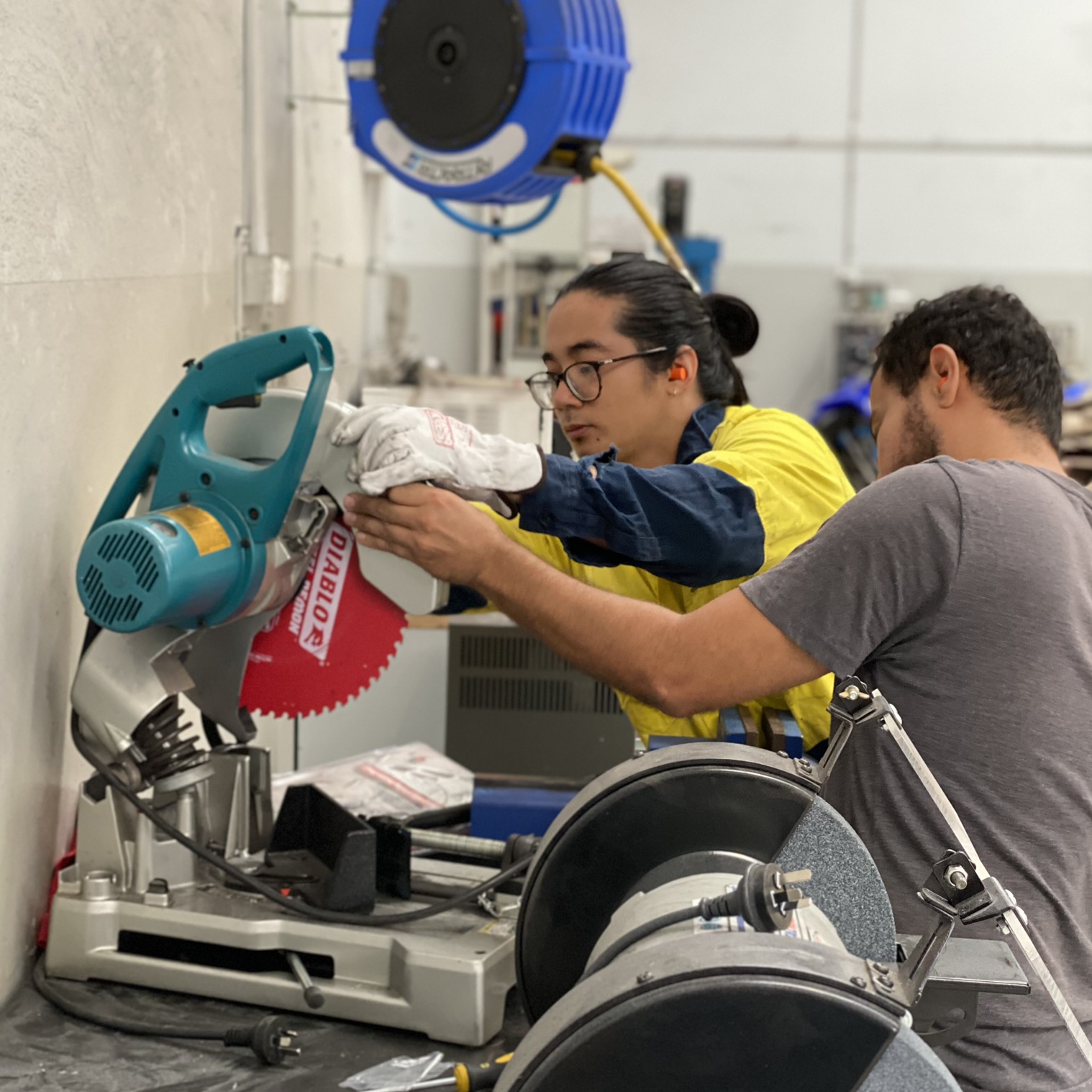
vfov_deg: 27.7
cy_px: 606
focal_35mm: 62
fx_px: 2213
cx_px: 542
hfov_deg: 27.7
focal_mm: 6
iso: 160
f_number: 2
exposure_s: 1/33
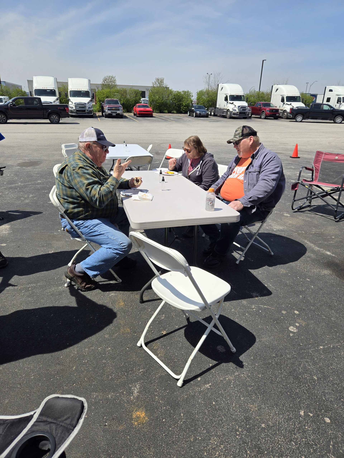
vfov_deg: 73.9
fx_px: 305
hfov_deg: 58.9
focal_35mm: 23
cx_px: 172
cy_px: 229
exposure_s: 1/2586
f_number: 1.8
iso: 25
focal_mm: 5.4
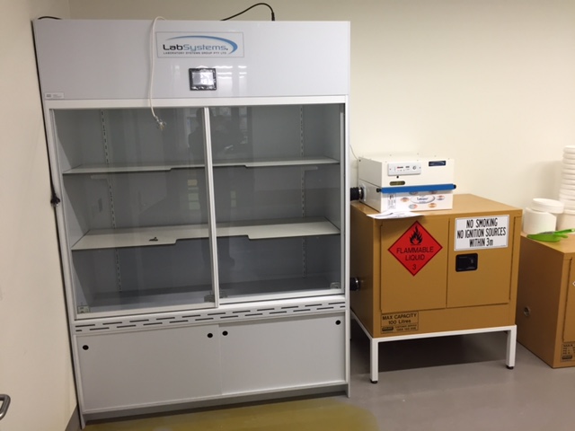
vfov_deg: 48.2
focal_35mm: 29
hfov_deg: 61.7
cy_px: 216
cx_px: 288
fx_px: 482
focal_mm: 4.15
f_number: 2.2
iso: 125
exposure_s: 1/33
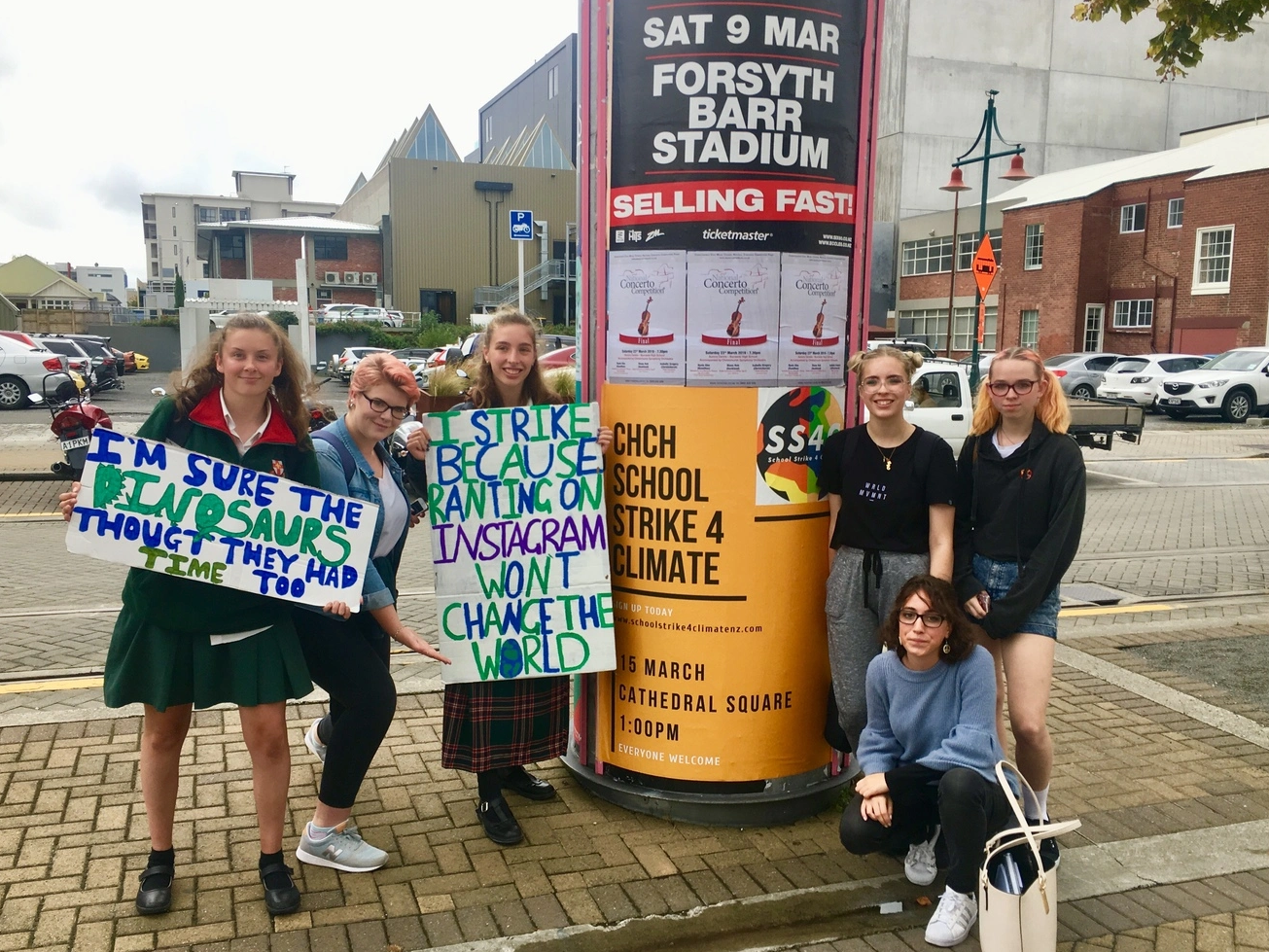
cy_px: 509
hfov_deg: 56.8
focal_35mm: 32
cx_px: 636
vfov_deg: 44.1
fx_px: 1173
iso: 25
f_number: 2.2
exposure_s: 1/894
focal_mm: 4.15
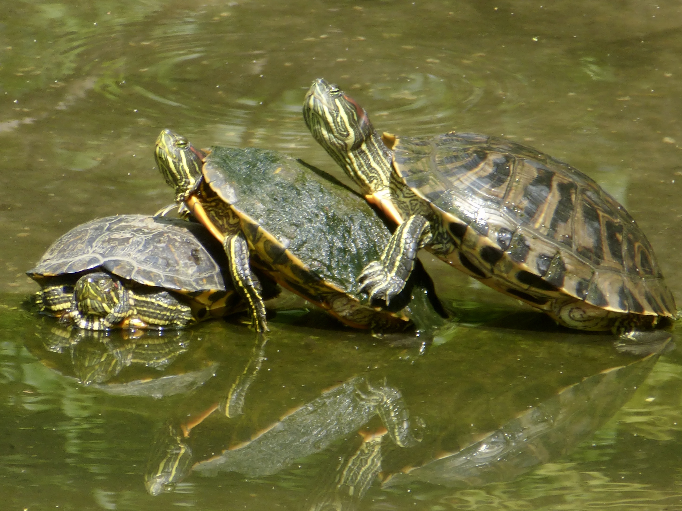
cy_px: 256
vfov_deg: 2.1
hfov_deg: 2.8
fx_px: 13988
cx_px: 341
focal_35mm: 710
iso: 100
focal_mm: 68.8
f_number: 5.9
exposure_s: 1/125
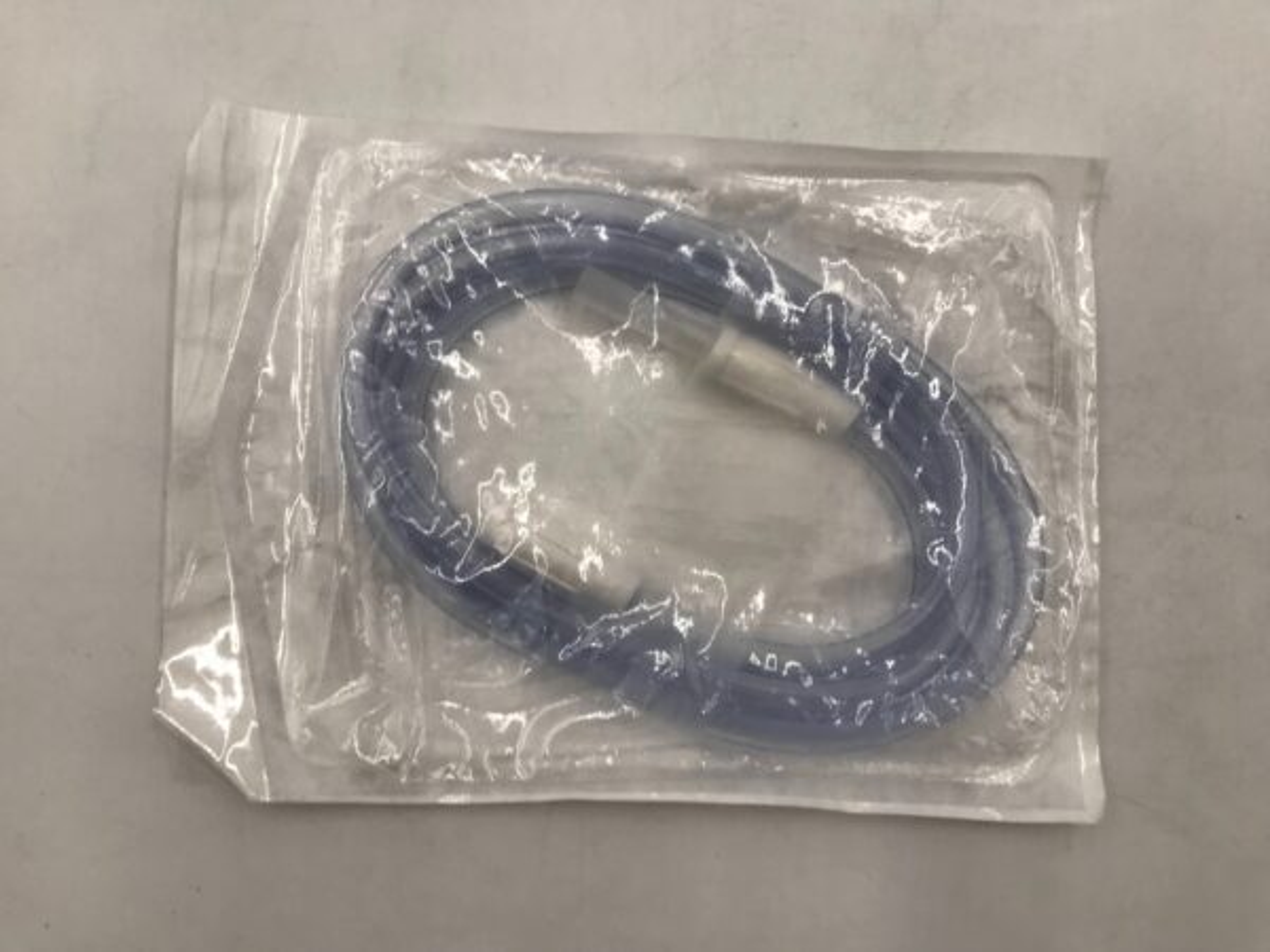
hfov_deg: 63.4
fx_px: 1027
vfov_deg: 49.7
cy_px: 476
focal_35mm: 28
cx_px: 635
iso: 32
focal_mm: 3.99
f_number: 1.8
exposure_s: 1/60
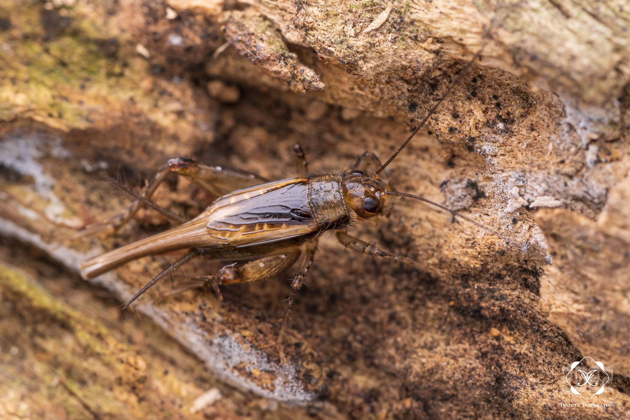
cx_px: 315
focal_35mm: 105
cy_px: 210
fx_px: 1837
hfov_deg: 19.5
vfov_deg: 13.0
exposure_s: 1/200
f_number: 16
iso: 200
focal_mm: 105
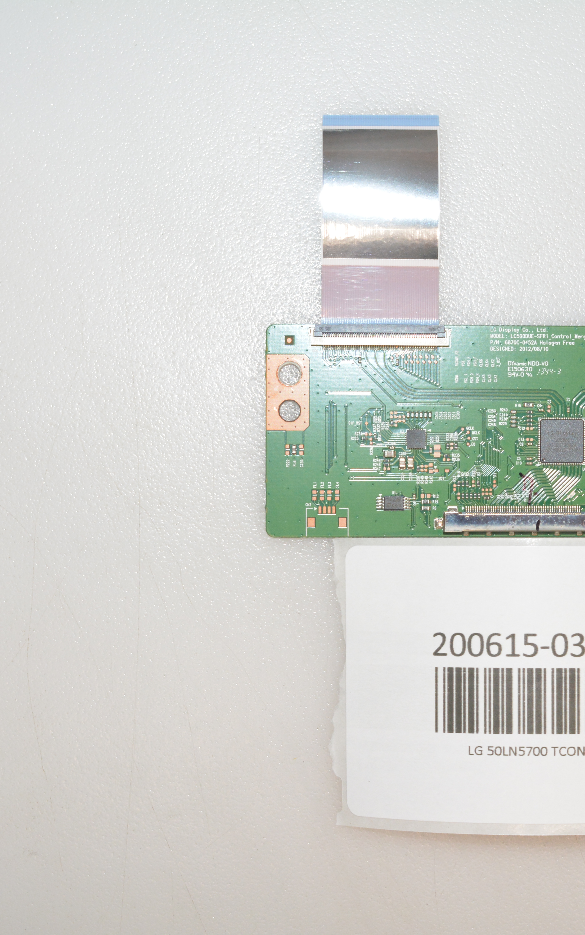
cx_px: 468
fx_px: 1658
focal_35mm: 65
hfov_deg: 19.8
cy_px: 470
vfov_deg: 31.5
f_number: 8
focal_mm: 28
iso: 1000
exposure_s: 1/200
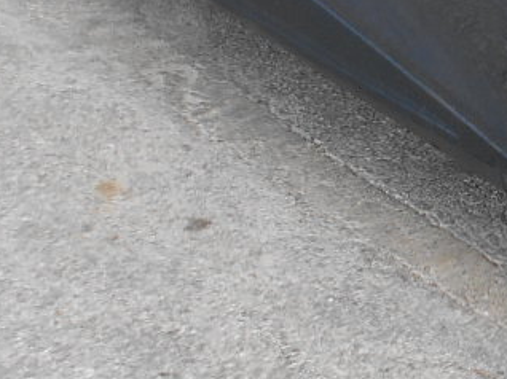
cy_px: -16
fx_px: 1917
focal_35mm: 131
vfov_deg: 11.2
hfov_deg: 13.7
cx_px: 872
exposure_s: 1/320
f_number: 3.2
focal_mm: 4.6
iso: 80
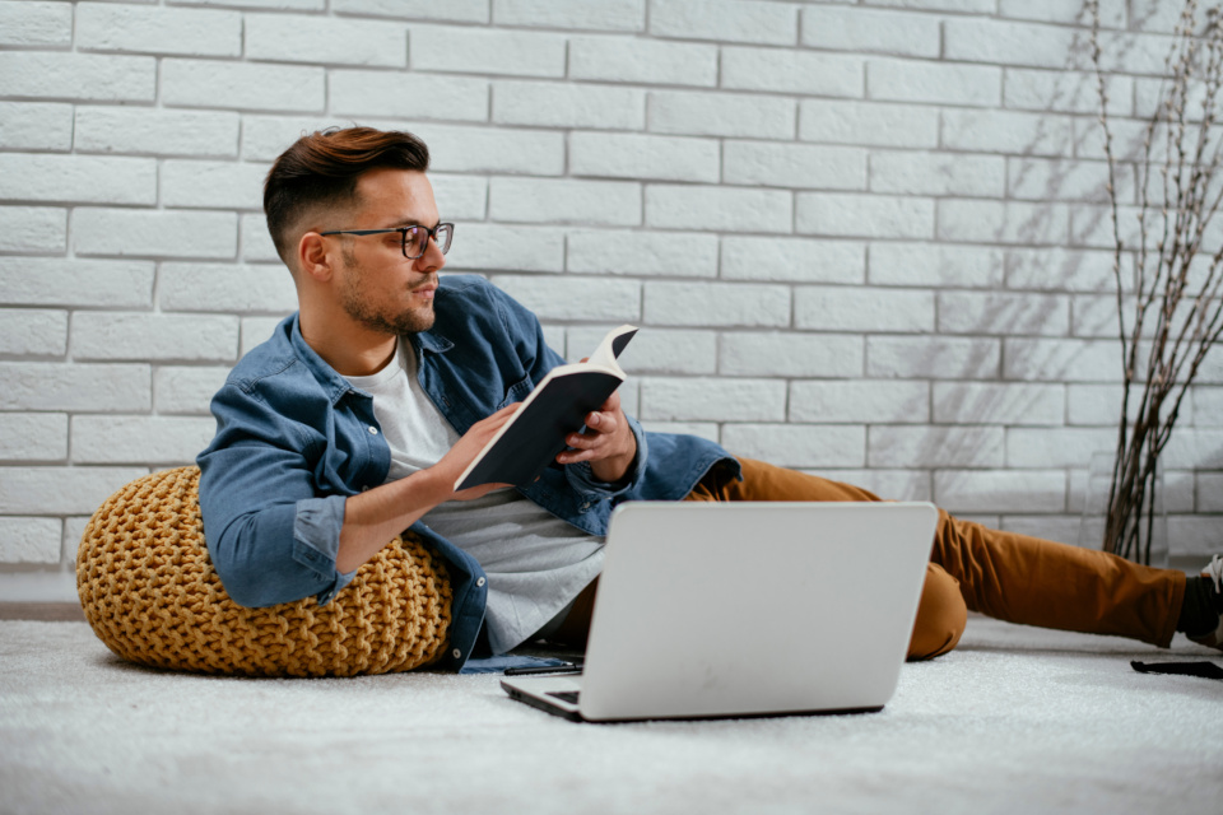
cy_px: 408
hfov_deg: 34.5
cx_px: 612
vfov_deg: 23.4
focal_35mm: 58
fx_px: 1970
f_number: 2
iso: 250
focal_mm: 58
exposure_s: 1/320
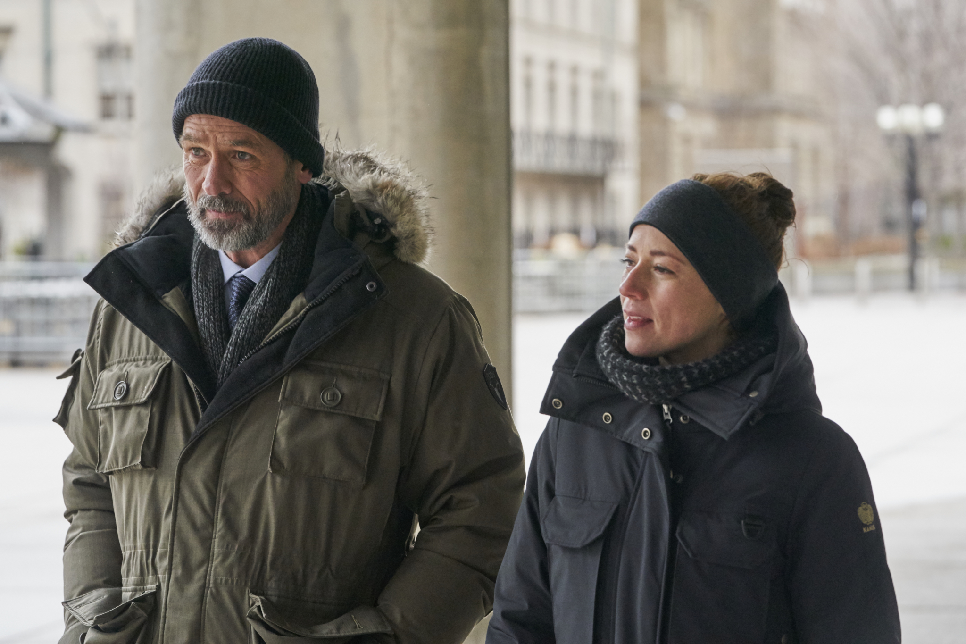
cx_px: 483
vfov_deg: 10.7
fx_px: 3434
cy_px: 322
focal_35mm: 128
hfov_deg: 16.0
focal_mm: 128
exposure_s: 1/500
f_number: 5.6
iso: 4000
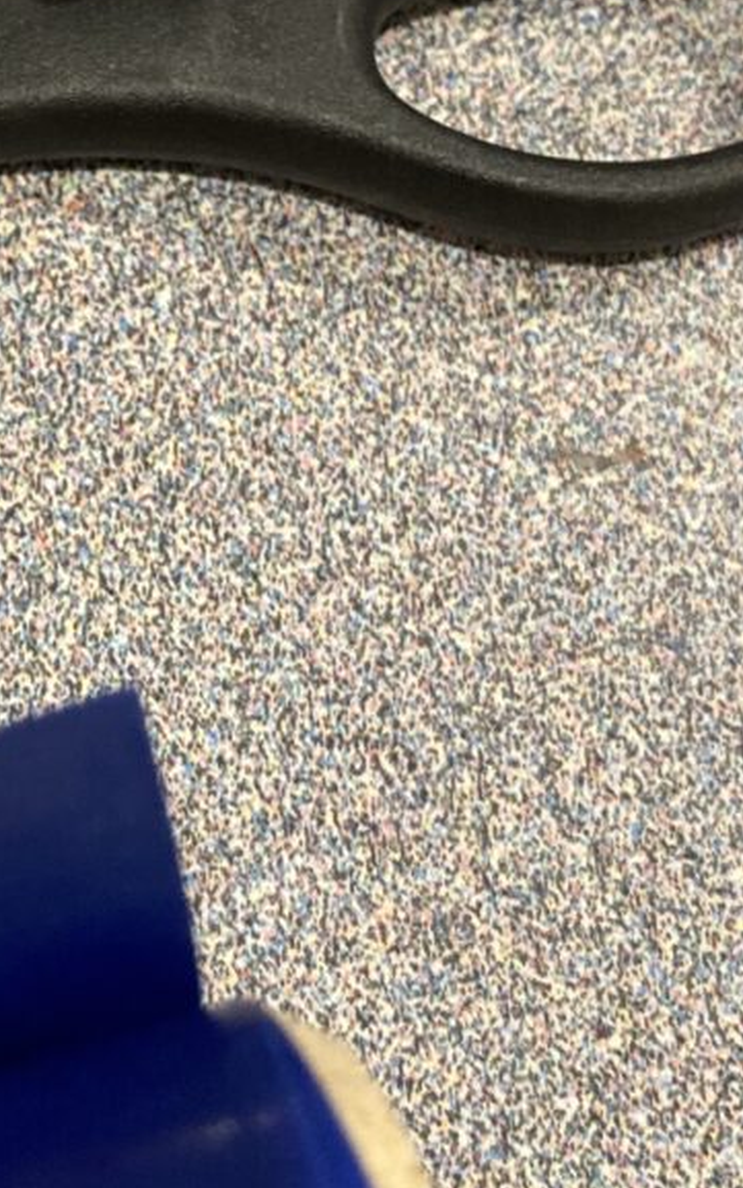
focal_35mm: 79
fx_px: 2558
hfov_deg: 16.0
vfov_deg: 26.1
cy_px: 599
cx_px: -78
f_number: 1.8
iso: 250
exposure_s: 1/40
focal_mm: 3.99
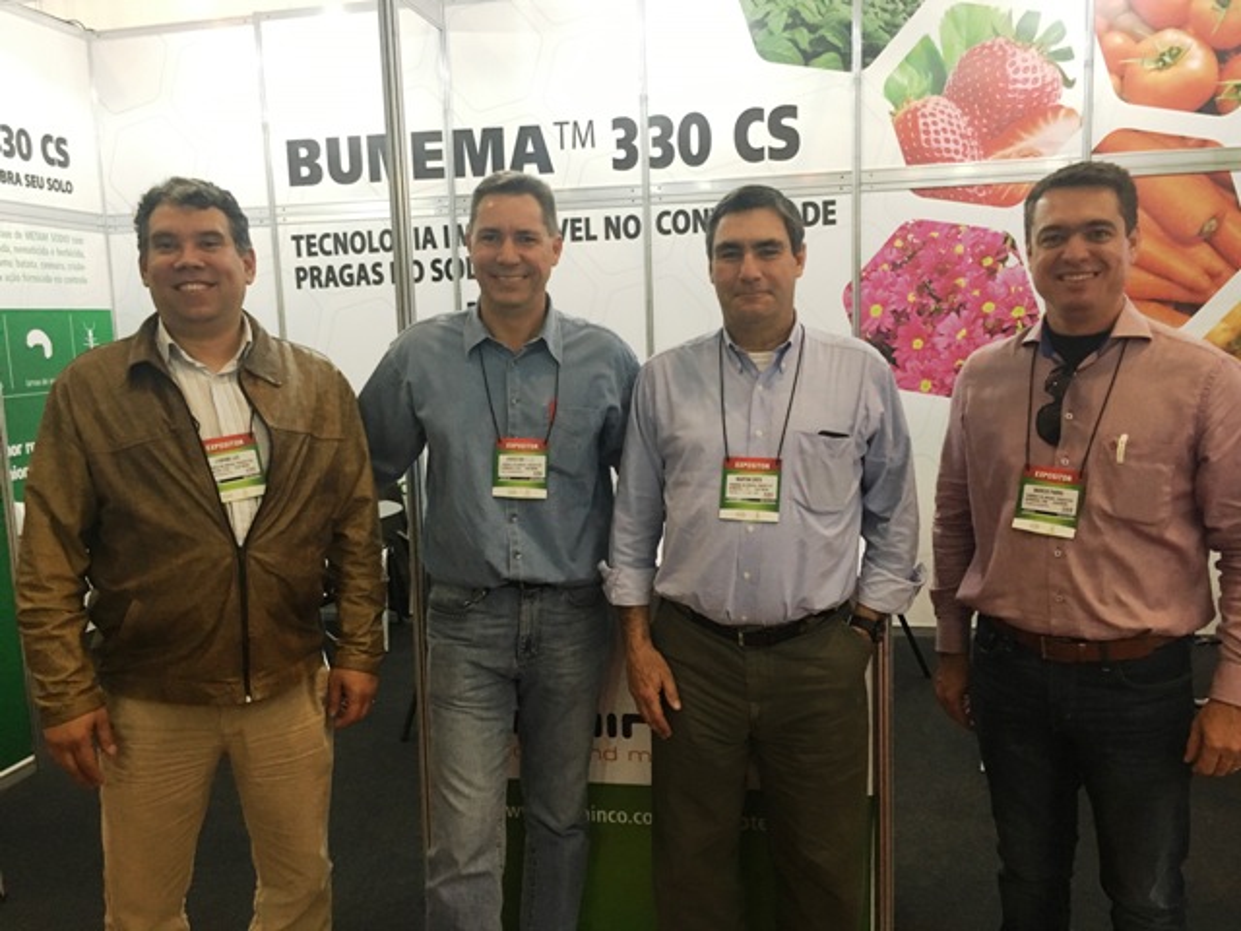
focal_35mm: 29
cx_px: 620
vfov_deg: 48.2
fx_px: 1040
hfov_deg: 61.7
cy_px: 466
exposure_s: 1/30
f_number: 2.2
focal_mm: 4.15
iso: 160
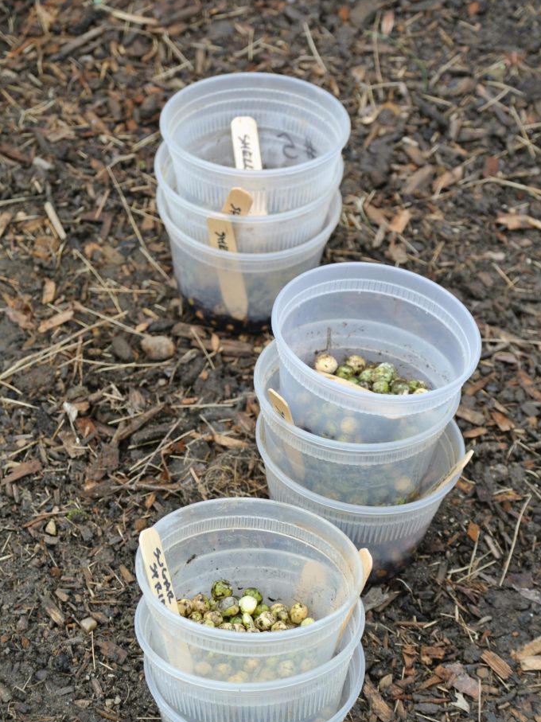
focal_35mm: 125
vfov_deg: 15.8
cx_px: 272
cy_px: 388
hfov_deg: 11.9
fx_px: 2605
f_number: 4
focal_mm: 42.7
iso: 100
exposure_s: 1/250
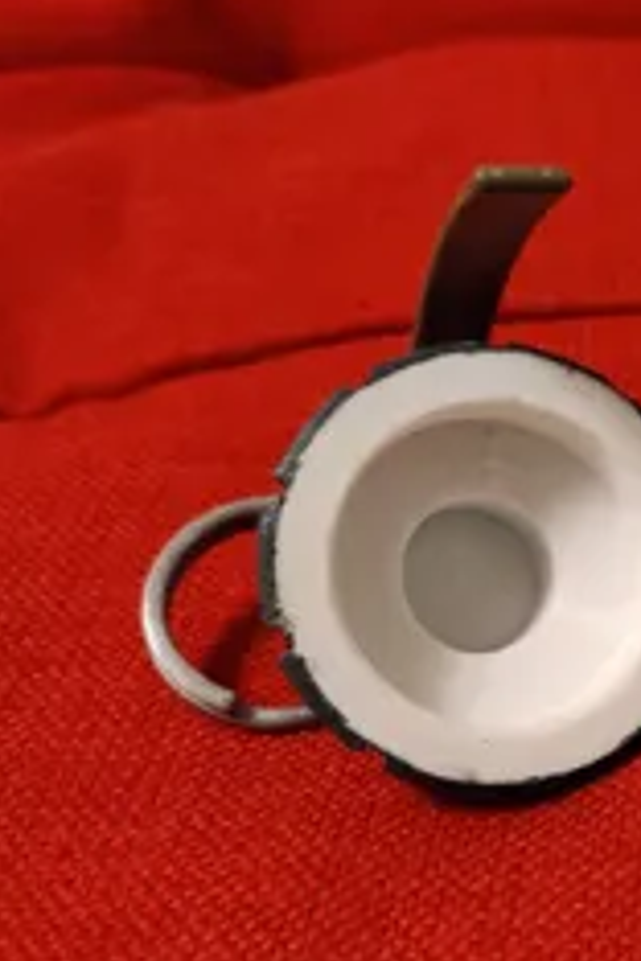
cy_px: 546
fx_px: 1282
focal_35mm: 48
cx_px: 793
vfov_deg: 41.0
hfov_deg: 25.0
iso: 1250
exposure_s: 1/25
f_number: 1.65
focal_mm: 4.75
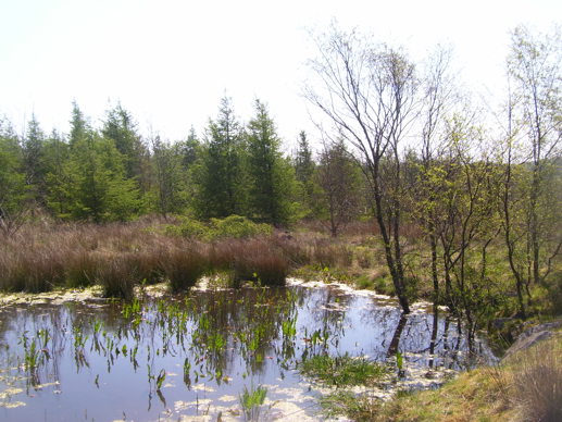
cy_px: 211
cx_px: 281
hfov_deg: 50.1
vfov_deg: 38.7
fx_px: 601
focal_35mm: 37
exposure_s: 1/350
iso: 80
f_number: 4.8
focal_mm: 6
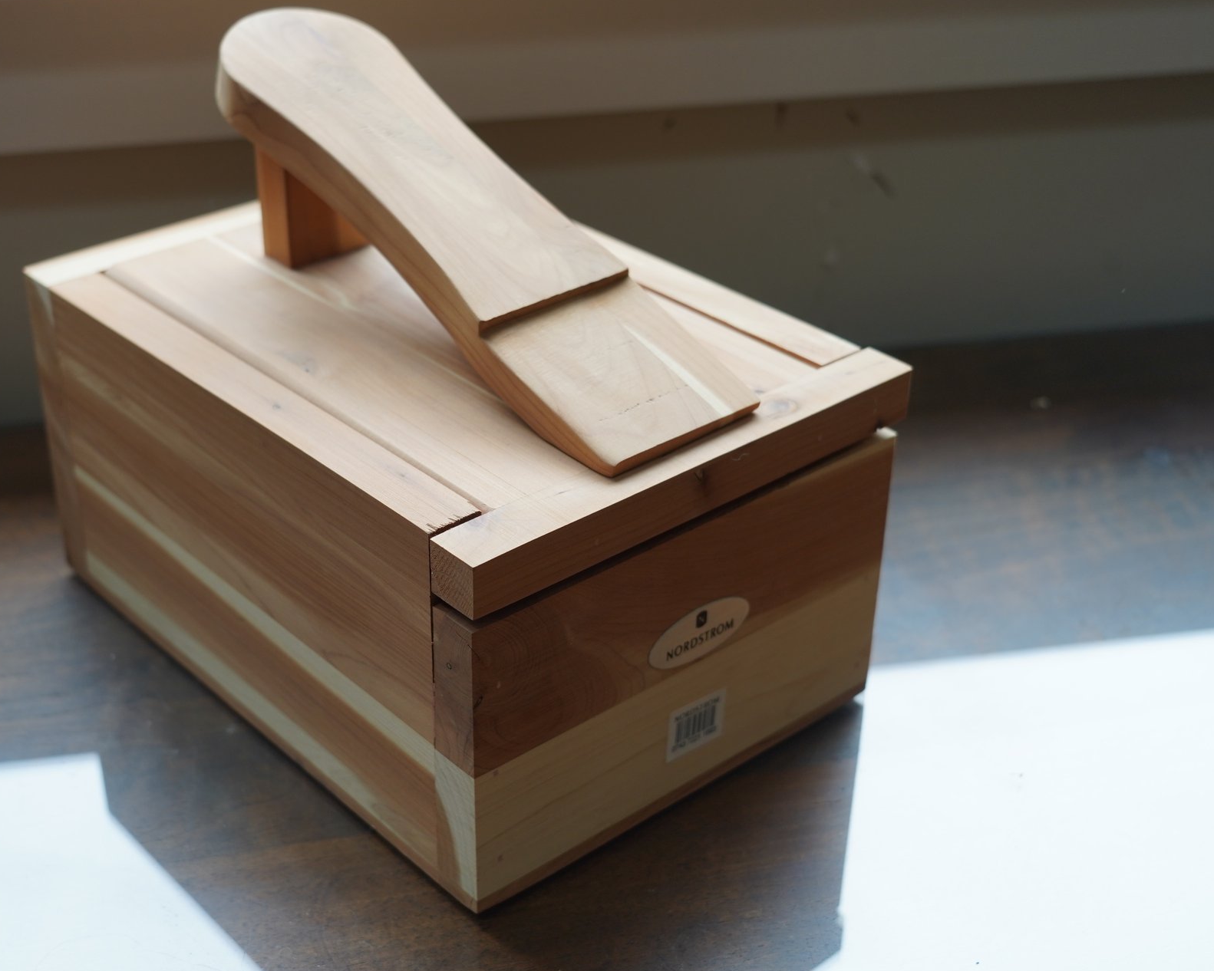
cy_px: 494
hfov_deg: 36.6
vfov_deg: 29.7
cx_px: 523
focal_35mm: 51
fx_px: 1833
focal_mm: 43
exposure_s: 1/60
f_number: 5.6
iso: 320
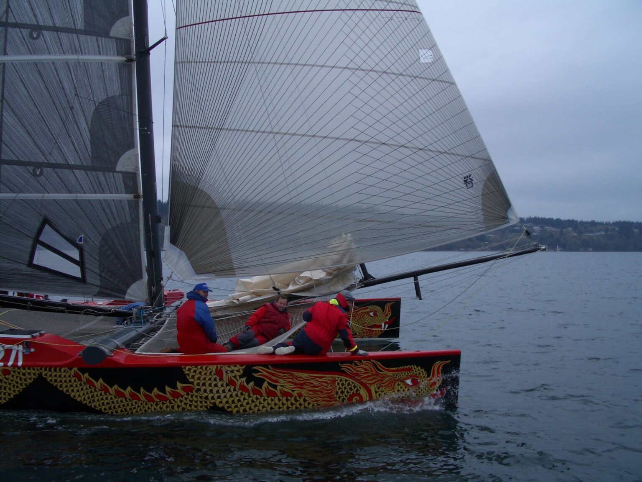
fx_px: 649
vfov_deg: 40.7
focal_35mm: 35
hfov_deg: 52.6
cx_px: 321
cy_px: 241
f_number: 4.3
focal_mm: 5.8
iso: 50
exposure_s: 1/320
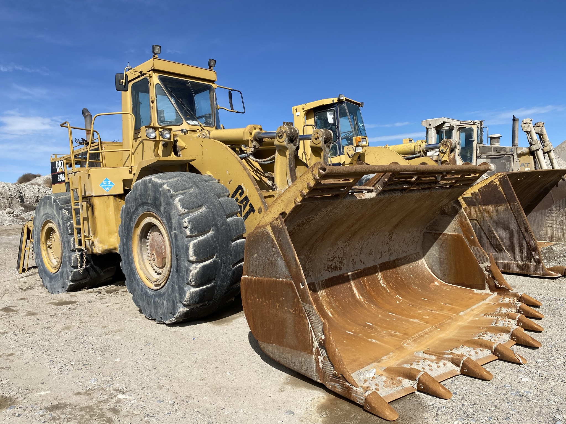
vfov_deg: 53.1
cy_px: 212
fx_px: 425
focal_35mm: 26
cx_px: 283
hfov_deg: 67.3
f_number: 1.8
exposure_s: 1/3731
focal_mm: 4.25
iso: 32
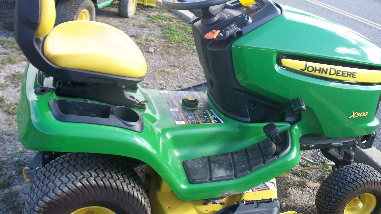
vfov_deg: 29.6
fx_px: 404
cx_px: 193
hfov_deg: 50.5
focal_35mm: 40
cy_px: 76
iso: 64
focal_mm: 7.54
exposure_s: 1/160
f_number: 2.8
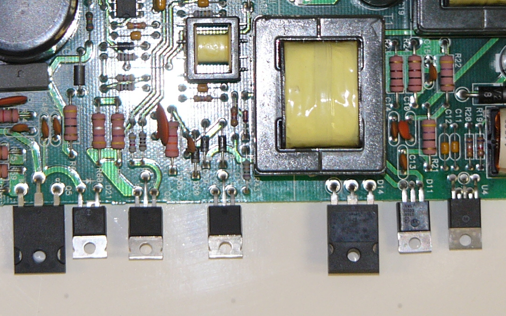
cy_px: 38
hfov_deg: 9.1
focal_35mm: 230
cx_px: 213
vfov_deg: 5.7
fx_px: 3172
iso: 75
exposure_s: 1/40
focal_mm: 16.9
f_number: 2.8
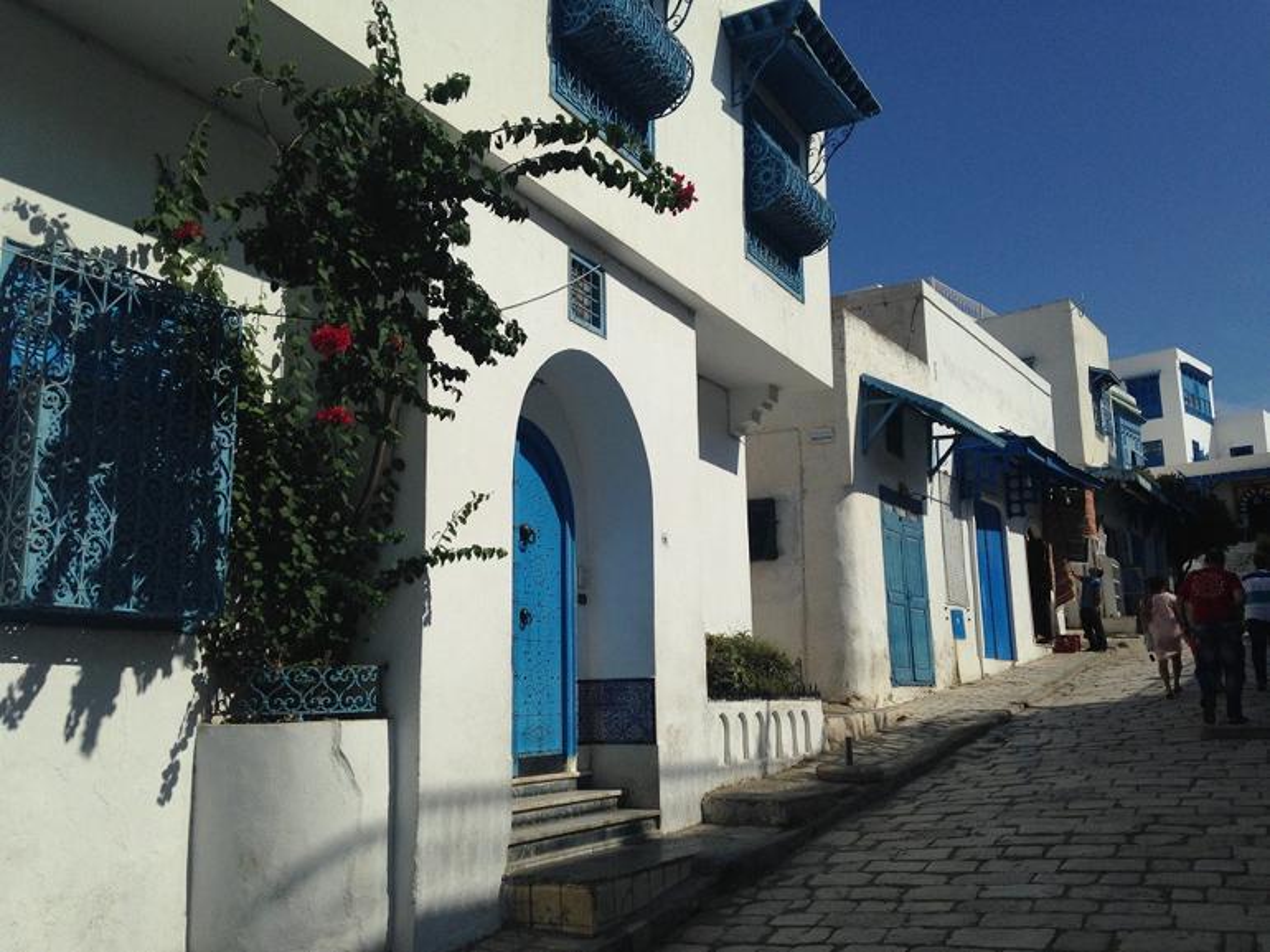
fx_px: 1210
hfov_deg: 55.4
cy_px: 476
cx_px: 635
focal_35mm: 33
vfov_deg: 42.9
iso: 50
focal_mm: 4.12
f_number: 2.4
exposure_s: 1/5435
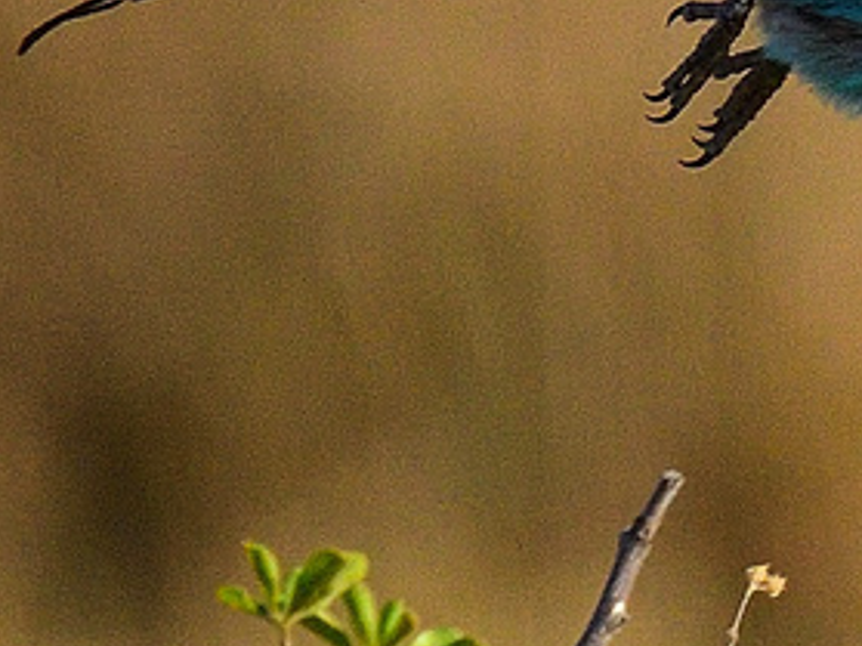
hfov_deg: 0.4
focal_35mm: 5031
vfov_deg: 0.3
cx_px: 1313
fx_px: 125227
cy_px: -238
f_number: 7.1
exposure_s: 1/4000
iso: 1600
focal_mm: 600
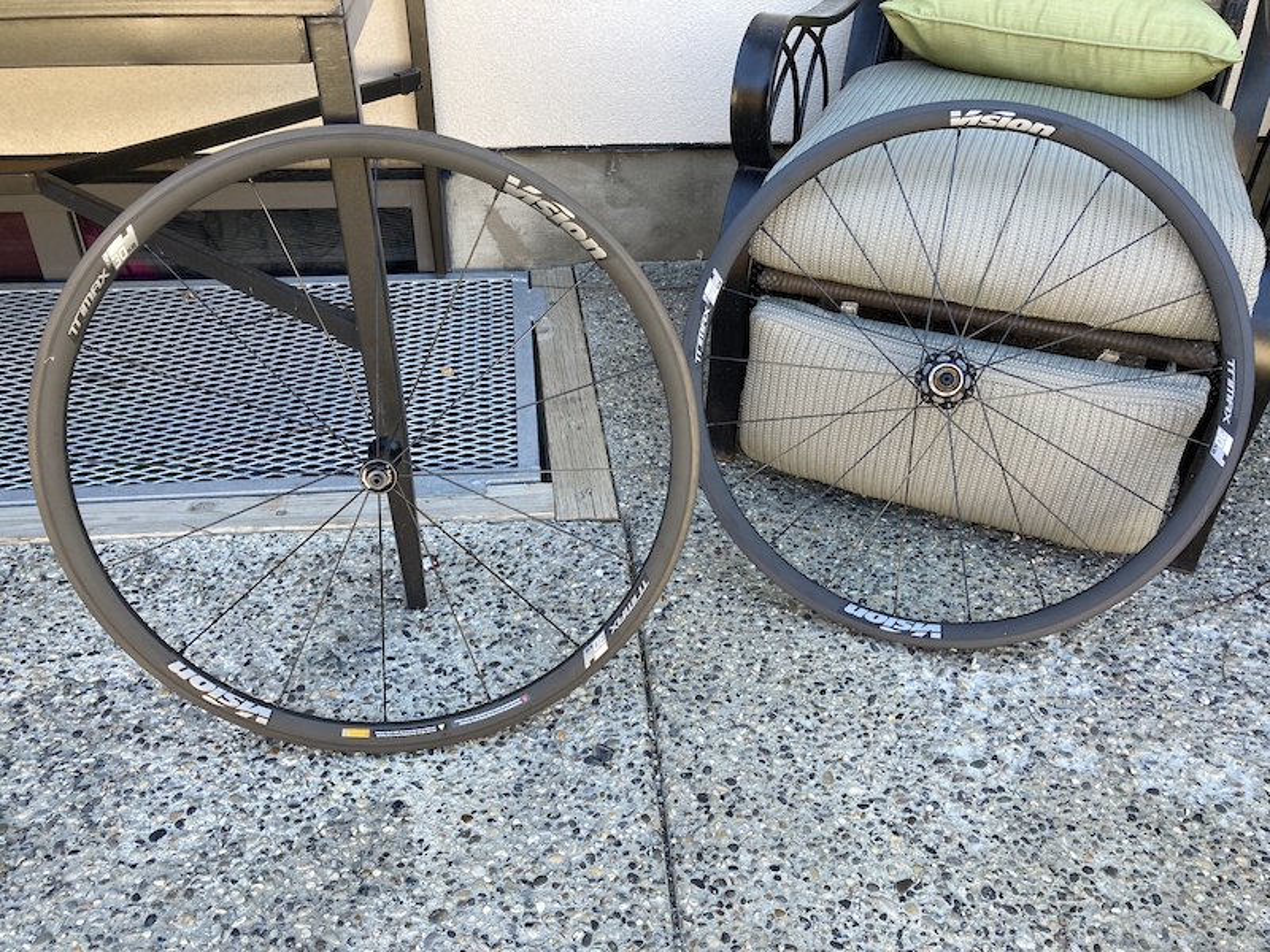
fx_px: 1027
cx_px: 635
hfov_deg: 63.4
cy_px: 476
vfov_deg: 49.7
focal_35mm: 28
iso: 40
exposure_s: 1/121
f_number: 1.8
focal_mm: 3.99
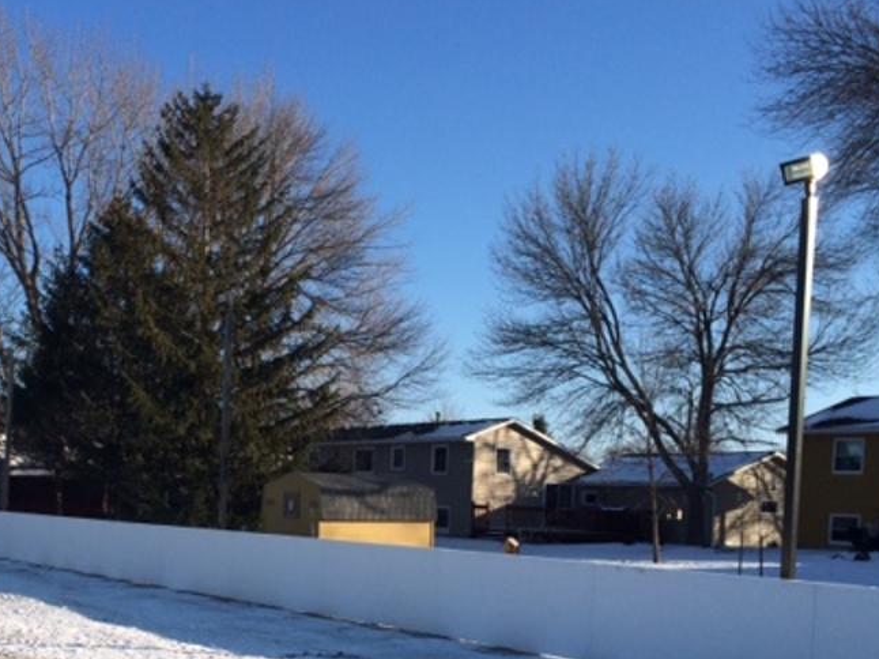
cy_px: 508
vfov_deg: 30.9
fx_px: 1168
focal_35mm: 46
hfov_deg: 40.3
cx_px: 242
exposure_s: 1/2283
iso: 32
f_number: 2.2
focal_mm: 4.15
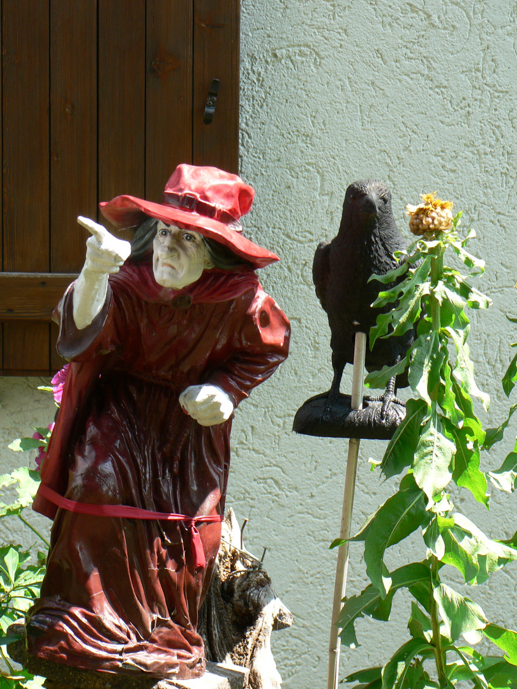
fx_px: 2589
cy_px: 344
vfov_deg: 15.2
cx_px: 258
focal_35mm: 130
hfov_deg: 11.4
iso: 80
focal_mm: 21.6
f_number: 4
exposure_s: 1/125
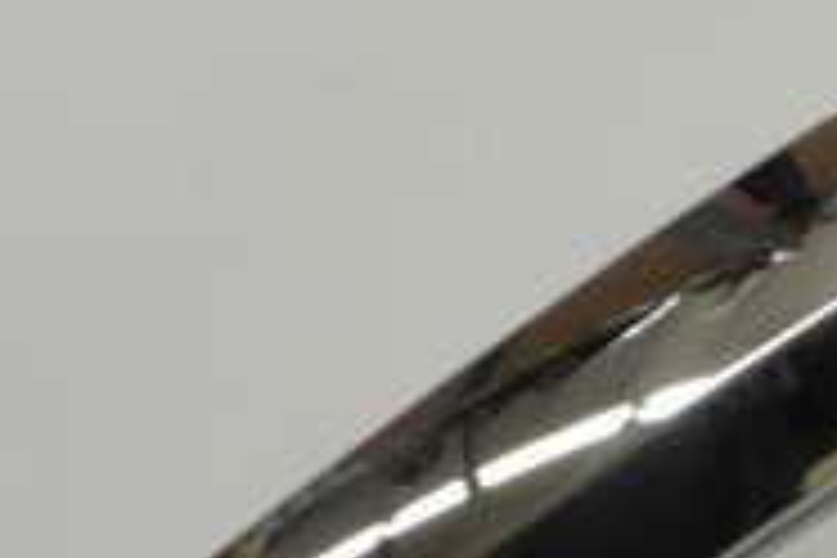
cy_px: 234
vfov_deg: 8.6
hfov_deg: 12.0
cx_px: 1436
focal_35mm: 160
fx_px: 3720
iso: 100
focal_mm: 4.7
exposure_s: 1/30
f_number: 3.3
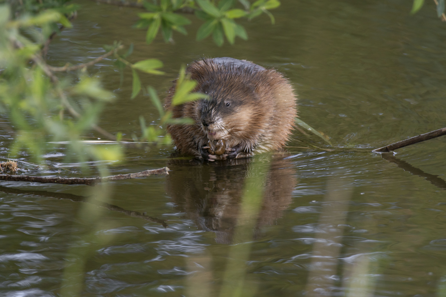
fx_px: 11149
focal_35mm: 900
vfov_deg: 1.5
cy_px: 148
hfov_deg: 2.3
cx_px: 223
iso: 320
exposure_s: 1/200
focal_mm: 600
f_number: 6.3
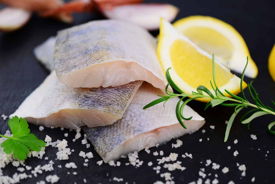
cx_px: 138
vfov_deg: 13.1
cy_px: 92
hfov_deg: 19.4
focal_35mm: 105
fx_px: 802
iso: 100
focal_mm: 105
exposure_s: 1/100
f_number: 4.5
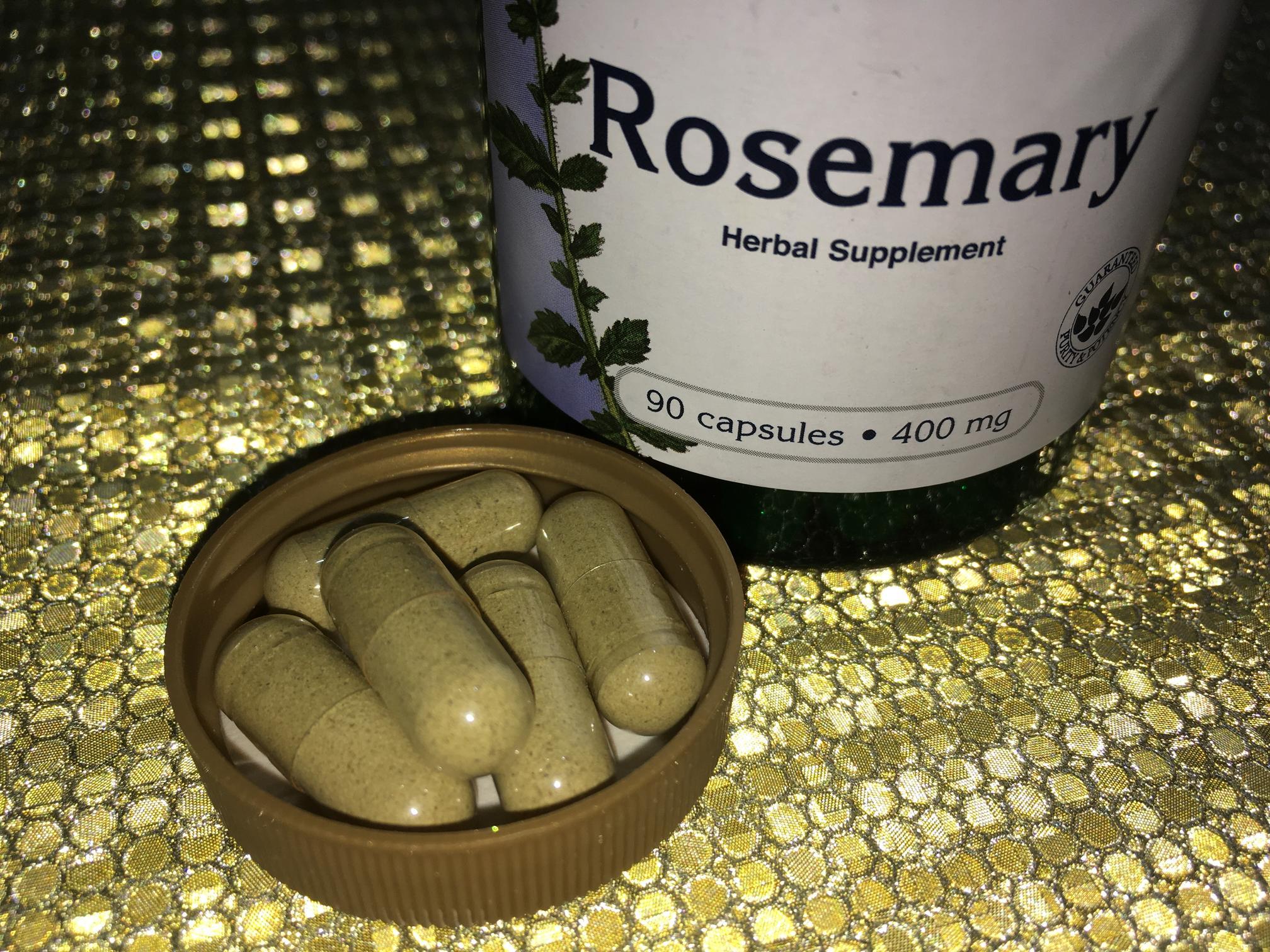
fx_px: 1064
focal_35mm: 29
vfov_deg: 48.2
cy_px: 476
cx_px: 635
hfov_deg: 61.7
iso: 25
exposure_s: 1/777
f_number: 2.2
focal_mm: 4.15
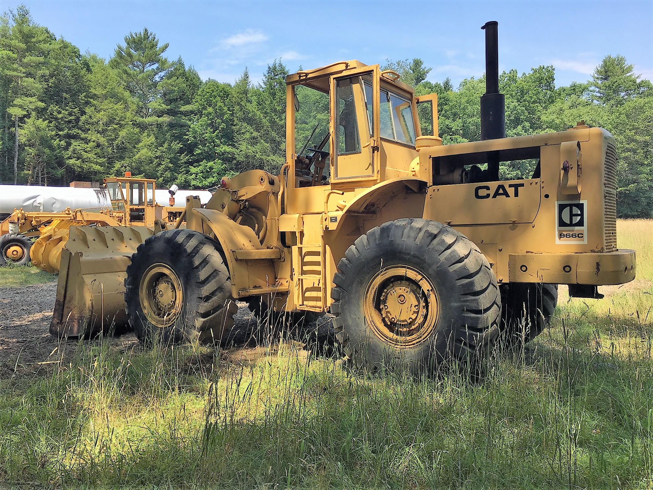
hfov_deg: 61.7
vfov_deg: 48.2
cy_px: 245
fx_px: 547
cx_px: 326
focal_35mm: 29
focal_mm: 4.15
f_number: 2.2
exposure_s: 1/646
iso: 25
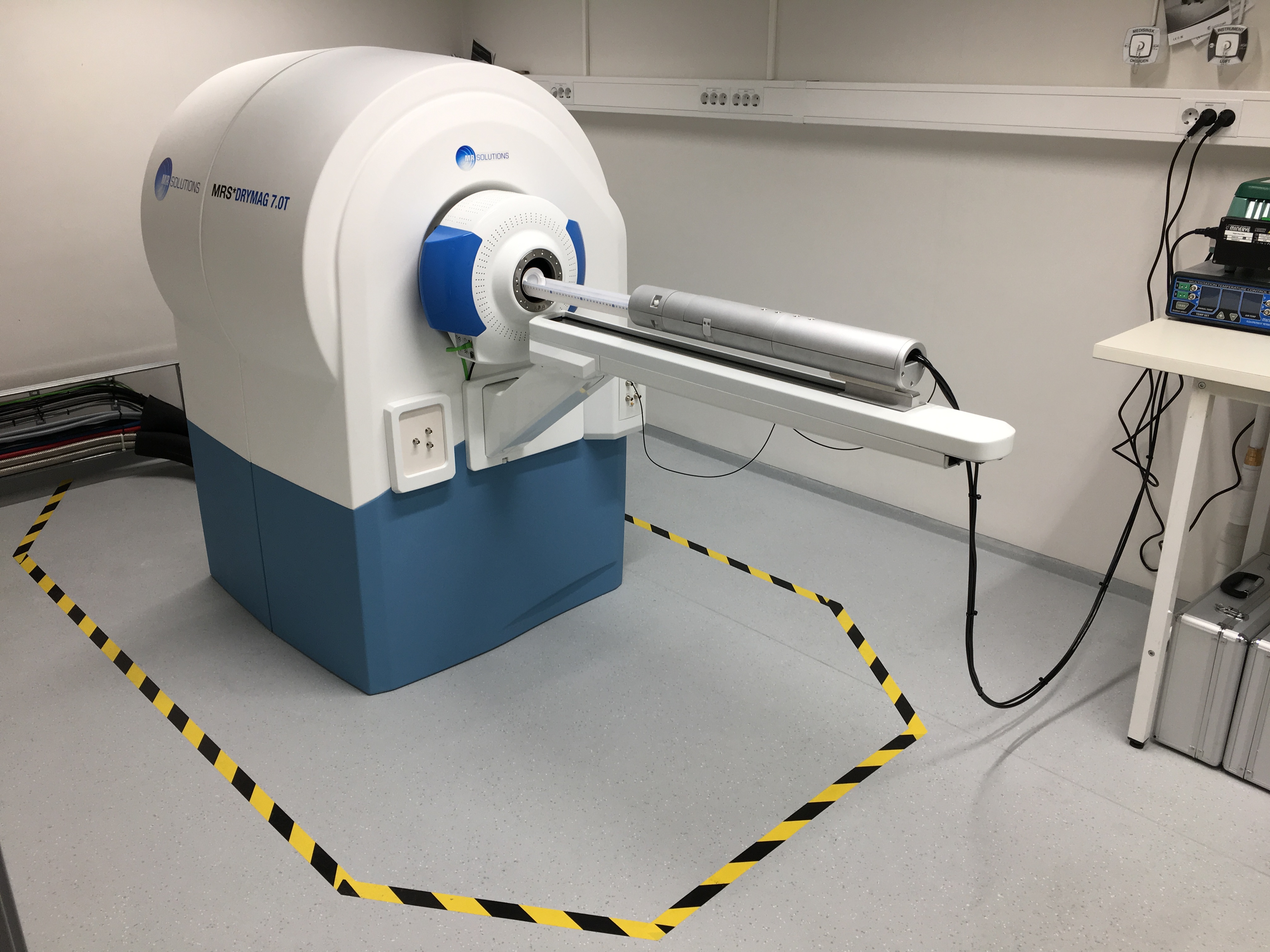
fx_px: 1064
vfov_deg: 48.2
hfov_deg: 61.7
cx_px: 635
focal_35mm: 29
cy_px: 476
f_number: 2.2
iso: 32
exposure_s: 1/50
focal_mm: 4.15
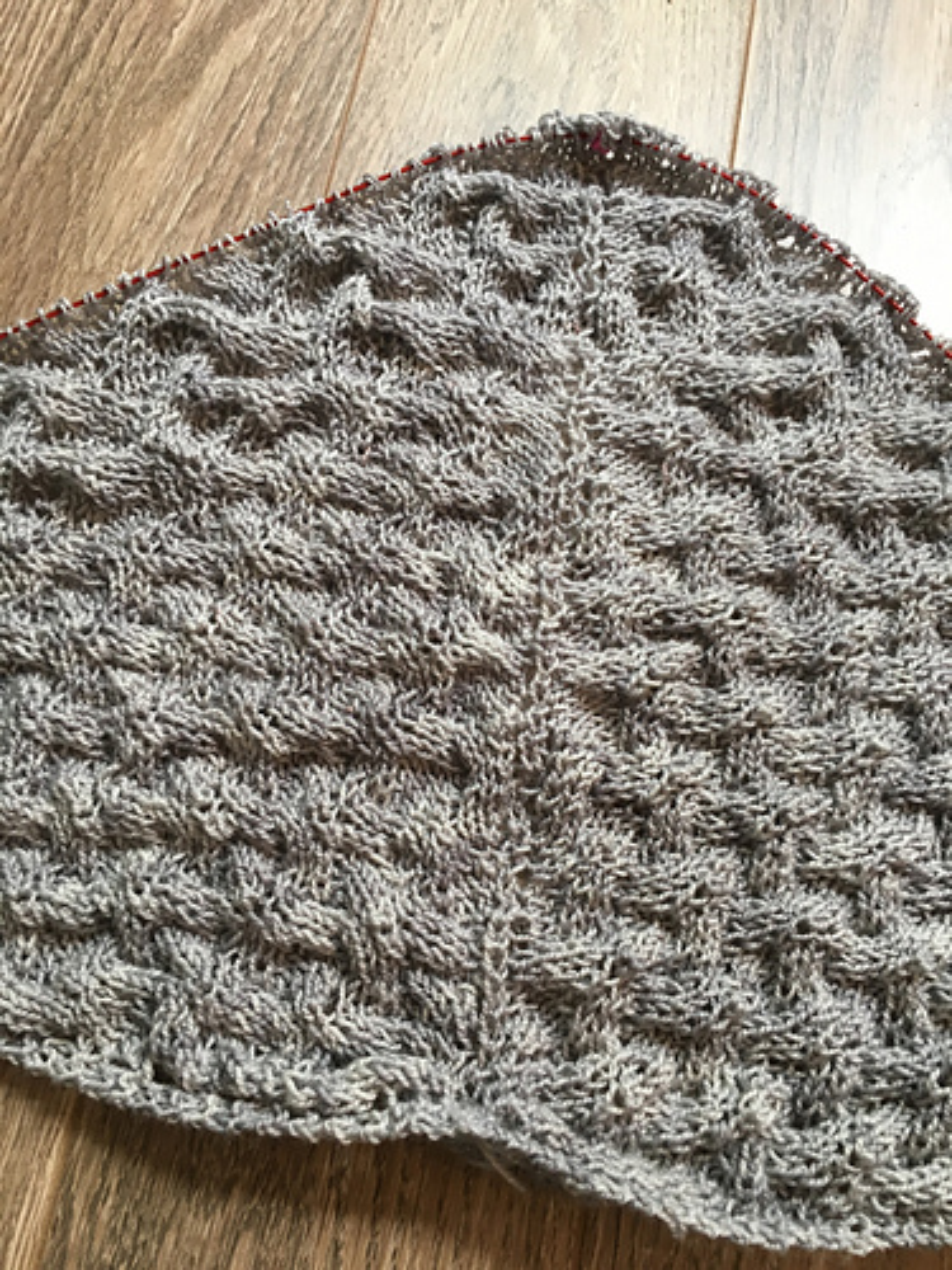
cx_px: 476
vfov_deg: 61.7
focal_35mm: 29
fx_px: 1063
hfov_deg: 48.2
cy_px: 635
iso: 64
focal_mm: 4.15
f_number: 2.2
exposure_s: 1/30
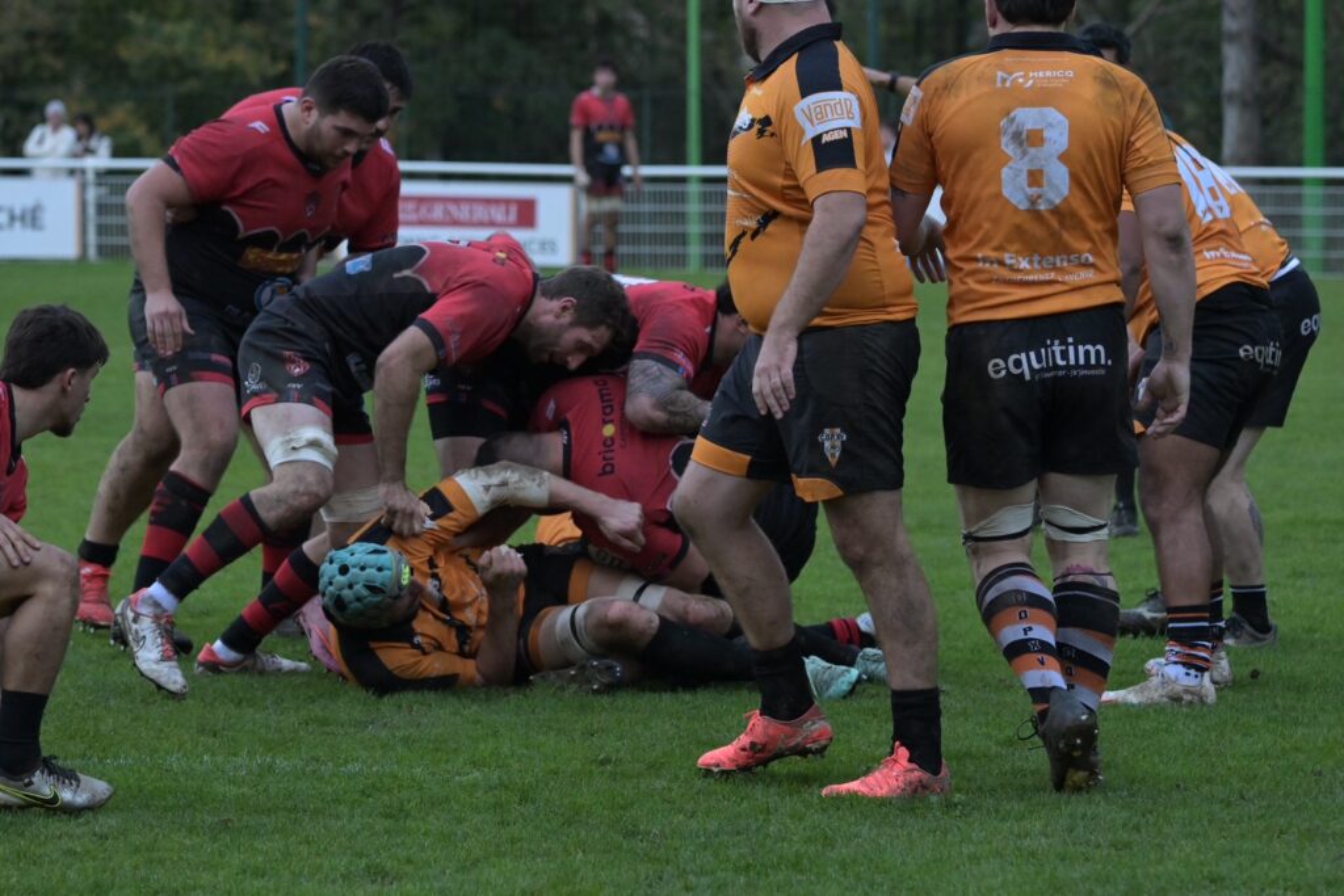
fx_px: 7281
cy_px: 448
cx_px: 672
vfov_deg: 7.0
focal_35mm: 195
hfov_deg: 10.5
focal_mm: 130
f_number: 5.6
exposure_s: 1/800
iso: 4000
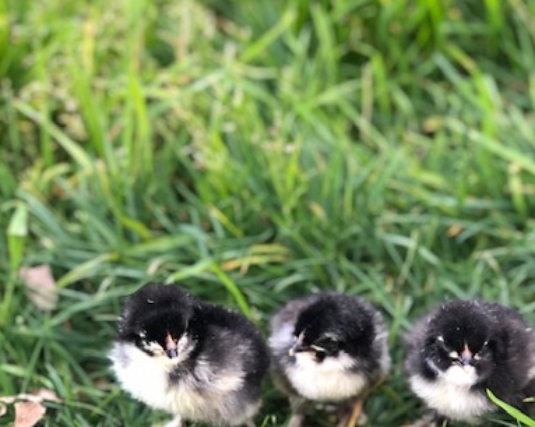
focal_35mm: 93
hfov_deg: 20.6
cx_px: 328
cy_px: 410
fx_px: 1472
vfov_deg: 16.2
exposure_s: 1/30
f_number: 2.8
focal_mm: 6.6
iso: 64
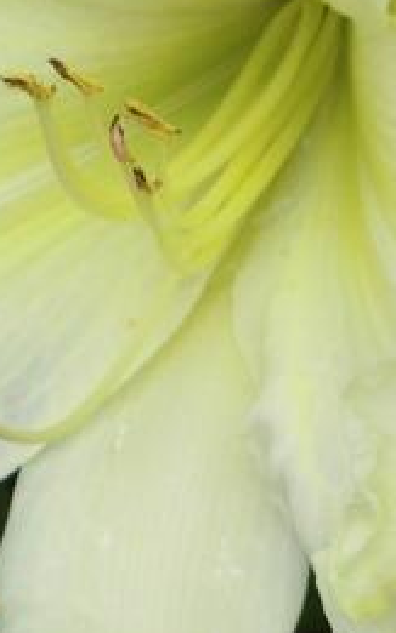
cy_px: 102
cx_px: 658
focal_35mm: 130
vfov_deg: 15.9
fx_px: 2246
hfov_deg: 9.7
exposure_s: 1/640
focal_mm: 5.8
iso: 50
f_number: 3.5
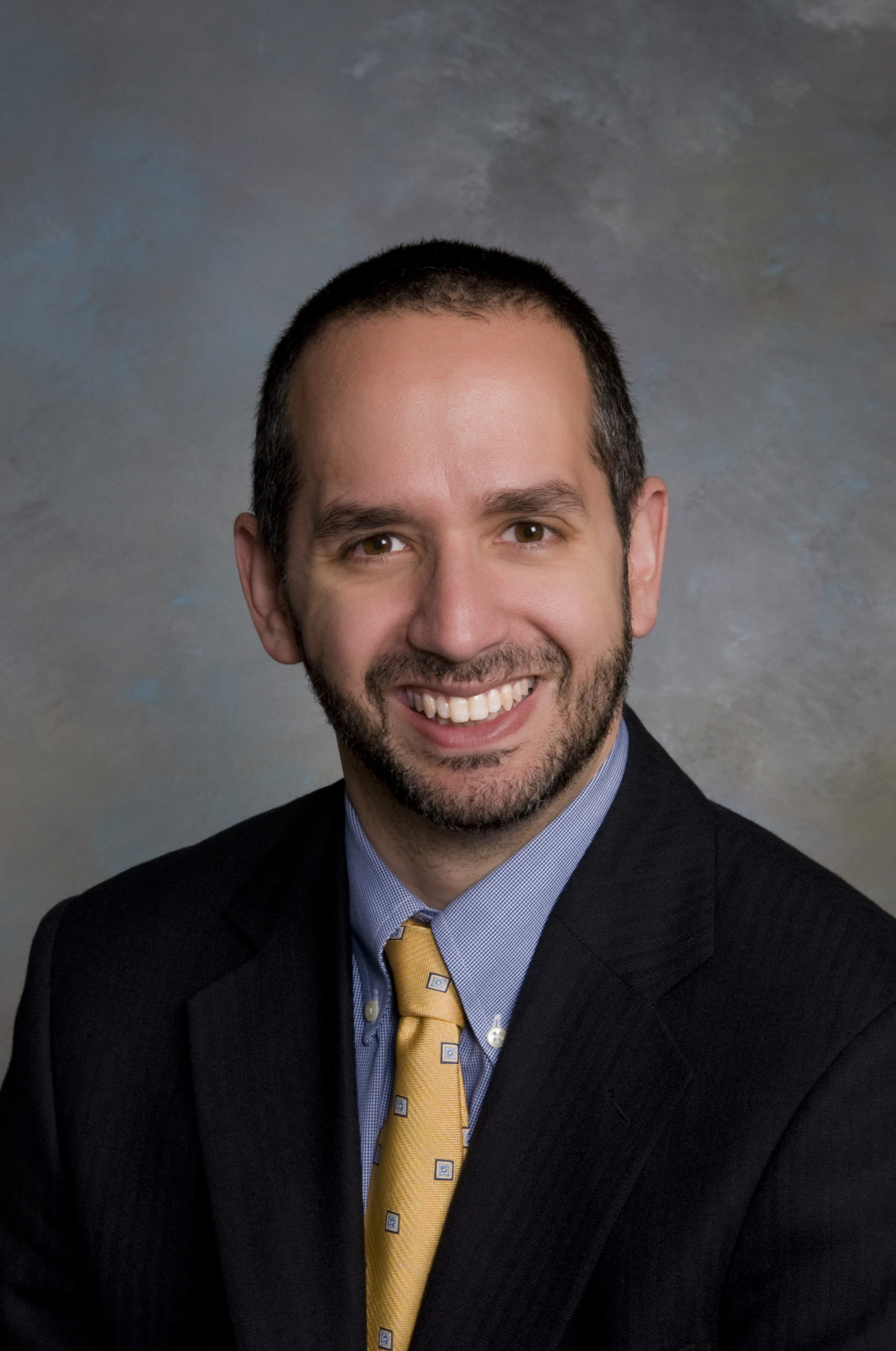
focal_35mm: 158
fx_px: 5896
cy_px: 676
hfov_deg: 8.7
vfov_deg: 13.1
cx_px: 448
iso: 400
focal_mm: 105
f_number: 16
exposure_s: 1/125
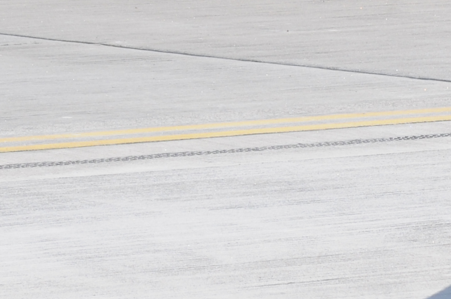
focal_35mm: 298
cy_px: -316
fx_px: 3731
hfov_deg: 6.9
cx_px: 121
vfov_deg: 4.5
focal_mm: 45
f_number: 10
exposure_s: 1/400
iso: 200
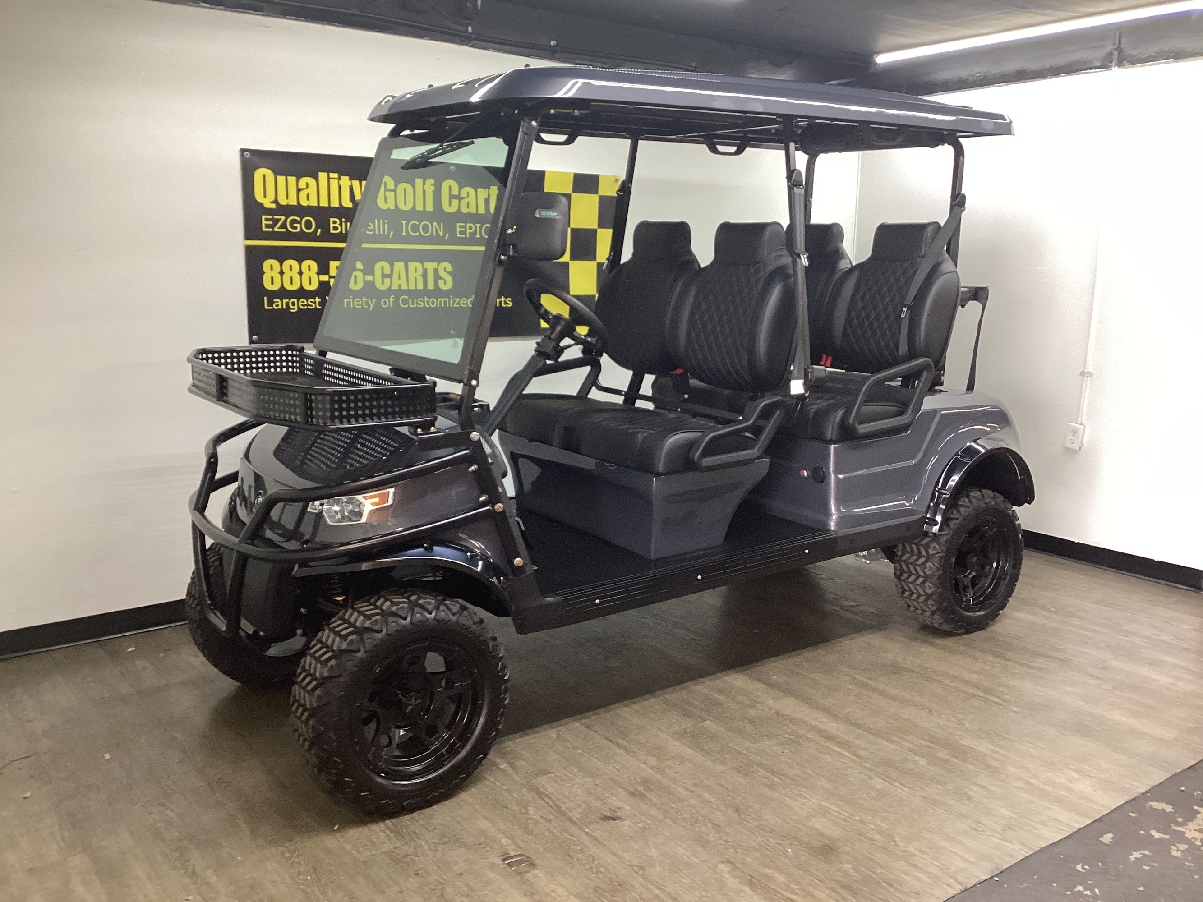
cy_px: 451
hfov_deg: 58.4
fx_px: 1077
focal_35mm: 31
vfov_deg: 45.4
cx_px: 602
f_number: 2.4
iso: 160
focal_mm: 3.3
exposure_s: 1/60
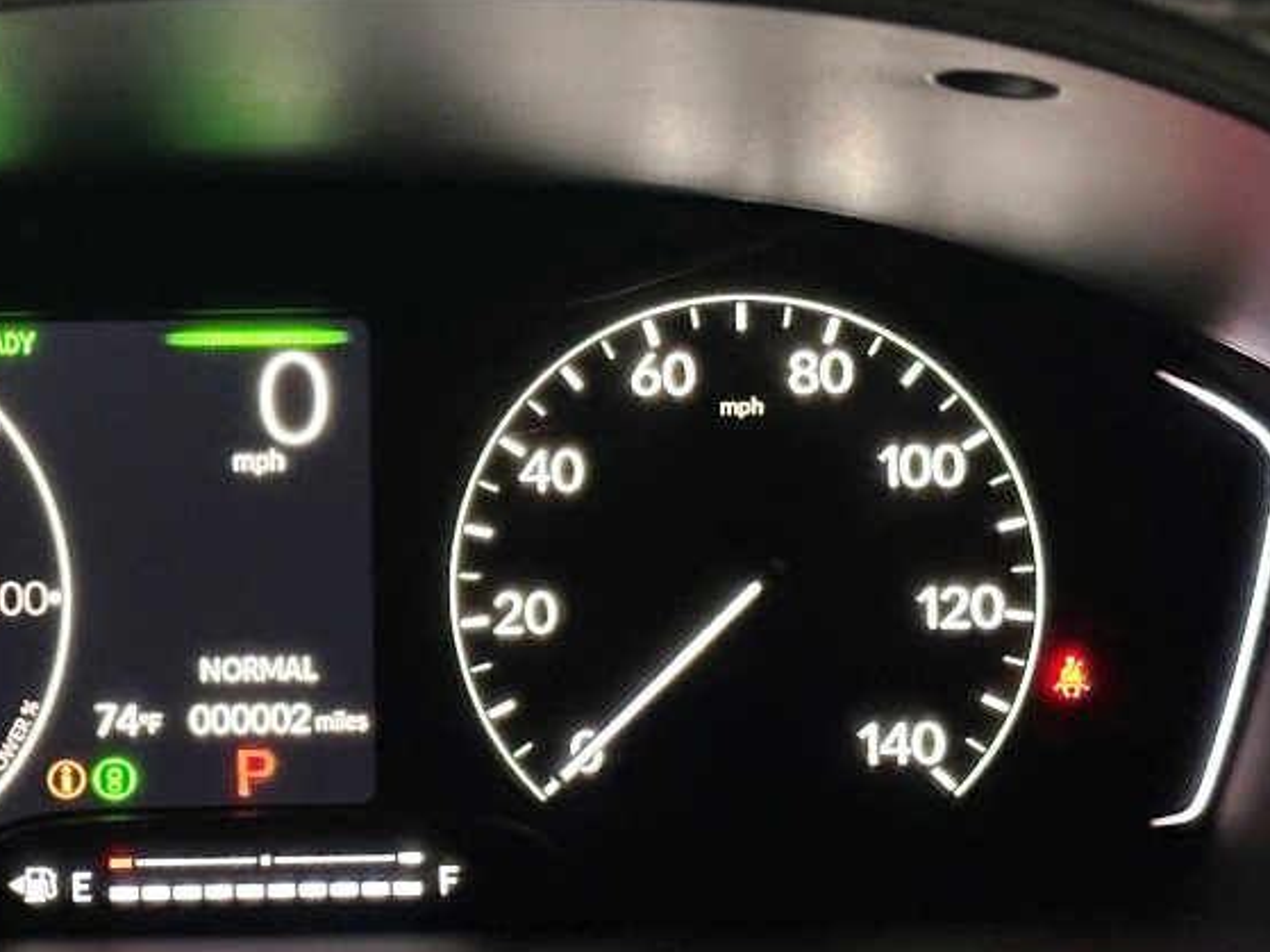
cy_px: 502
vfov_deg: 16.8
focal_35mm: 88
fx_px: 3228
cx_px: 220
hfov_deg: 21.9
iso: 640
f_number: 1.78
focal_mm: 6.86
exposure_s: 1/30
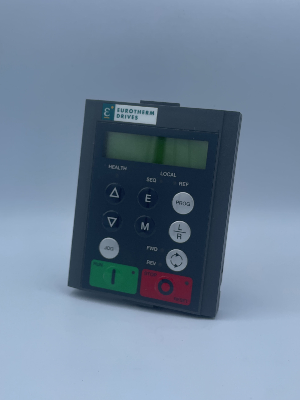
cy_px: 200
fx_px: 300
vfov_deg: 67.3
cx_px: 150
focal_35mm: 26
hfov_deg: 53.1
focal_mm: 4.2
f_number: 1.6
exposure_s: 1/1916
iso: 32
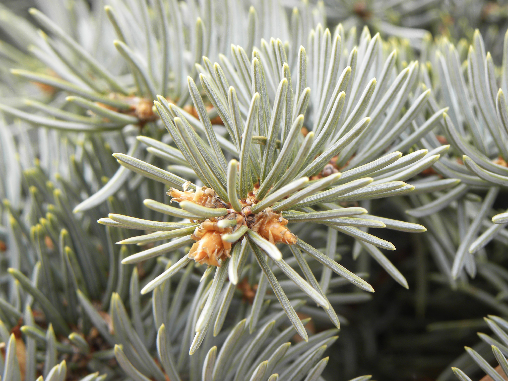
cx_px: 254
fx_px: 1717
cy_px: 190
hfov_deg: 16.8
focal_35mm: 117
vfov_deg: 12.7
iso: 72
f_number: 4
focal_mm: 20.8
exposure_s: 1/80.7
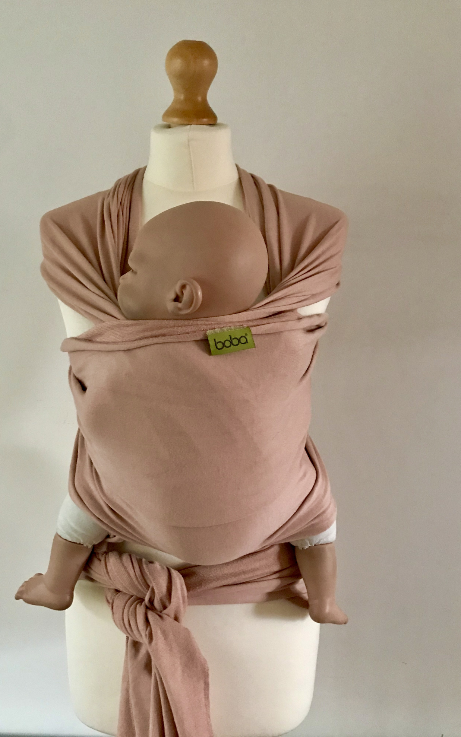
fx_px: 603
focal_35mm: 30
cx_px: 190
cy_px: 365
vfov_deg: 62.9
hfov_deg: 41.7
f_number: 1.8
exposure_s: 1/14
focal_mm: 3.99
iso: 100
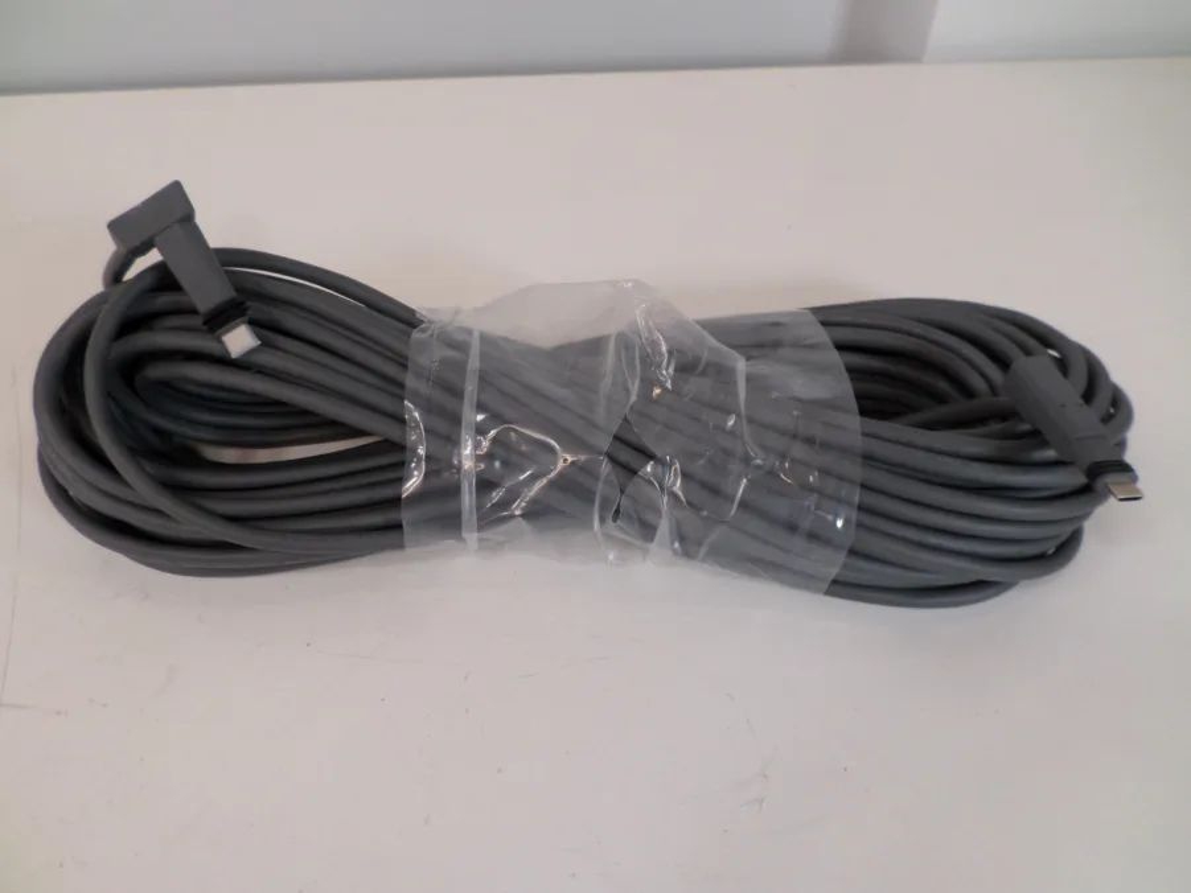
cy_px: 446
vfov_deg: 54.9
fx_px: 860
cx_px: 596
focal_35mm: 25
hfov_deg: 69.4
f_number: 2.5
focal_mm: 4.5
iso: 80
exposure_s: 1/60
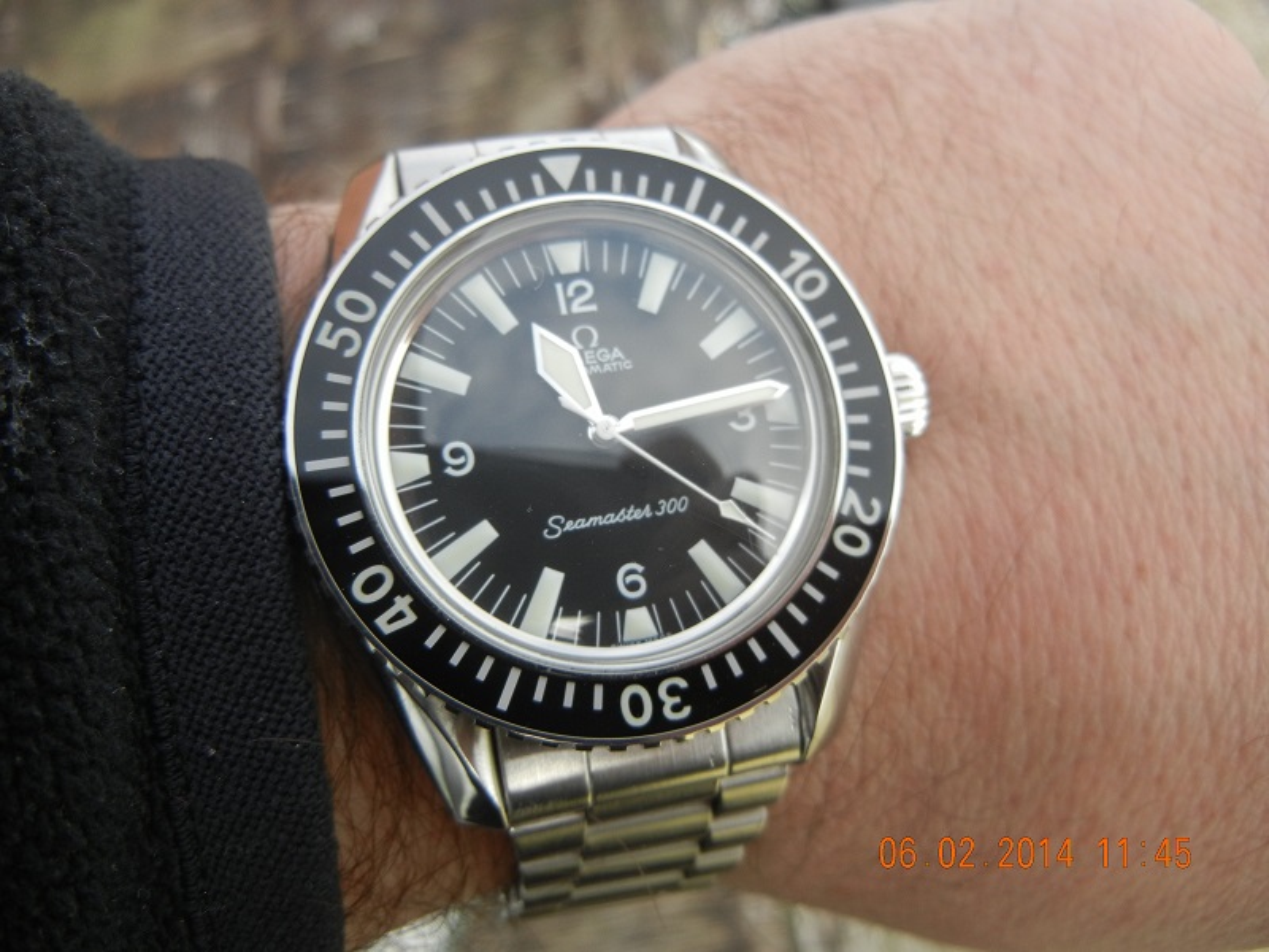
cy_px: 476
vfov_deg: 46.8
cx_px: 634
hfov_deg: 60.0
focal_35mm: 30
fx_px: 1100
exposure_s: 1/255
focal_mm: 5.4
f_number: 3.5
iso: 160
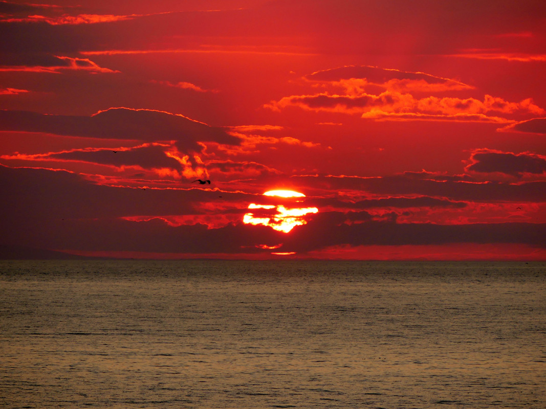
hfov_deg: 3.6
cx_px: 273
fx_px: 8627
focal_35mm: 547
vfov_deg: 2.7
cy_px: 204
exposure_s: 1/250
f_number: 3.2
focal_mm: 98.5
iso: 100
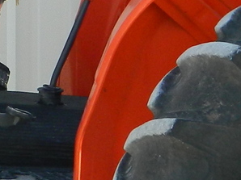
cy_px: 75
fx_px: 2727
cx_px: -52
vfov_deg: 3.8
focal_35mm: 392
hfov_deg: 5.0
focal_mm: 10.2
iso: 80
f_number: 3.8
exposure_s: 1/250
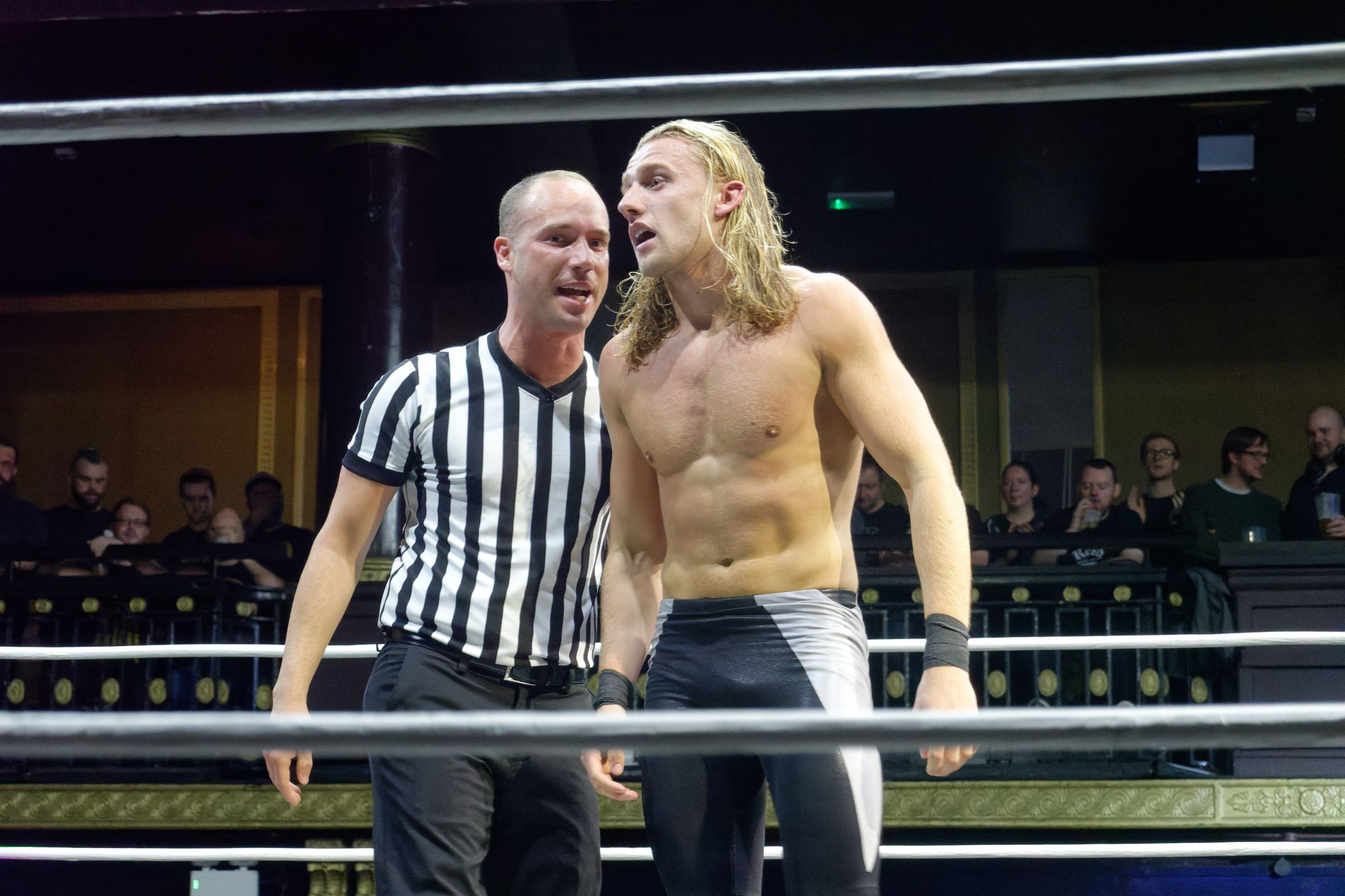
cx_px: 672
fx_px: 3287
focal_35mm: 88
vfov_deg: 15.5
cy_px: 448
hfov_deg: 23.1
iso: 3200
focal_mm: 32.1
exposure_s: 1/80
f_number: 4
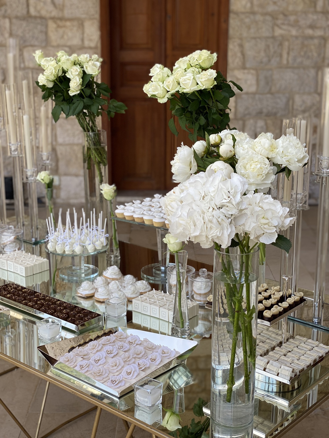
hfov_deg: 28.0
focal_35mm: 52
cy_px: 219
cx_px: 164
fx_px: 659
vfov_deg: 36.8
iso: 20
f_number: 2
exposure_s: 1/302
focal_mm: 6
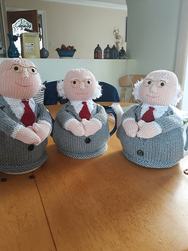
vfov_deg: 65.3
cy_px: 126
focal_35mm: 27
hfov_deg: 51.4
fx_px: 196
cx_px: 94
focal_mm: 3.71
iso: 50
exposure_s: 1/100
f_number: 1.7
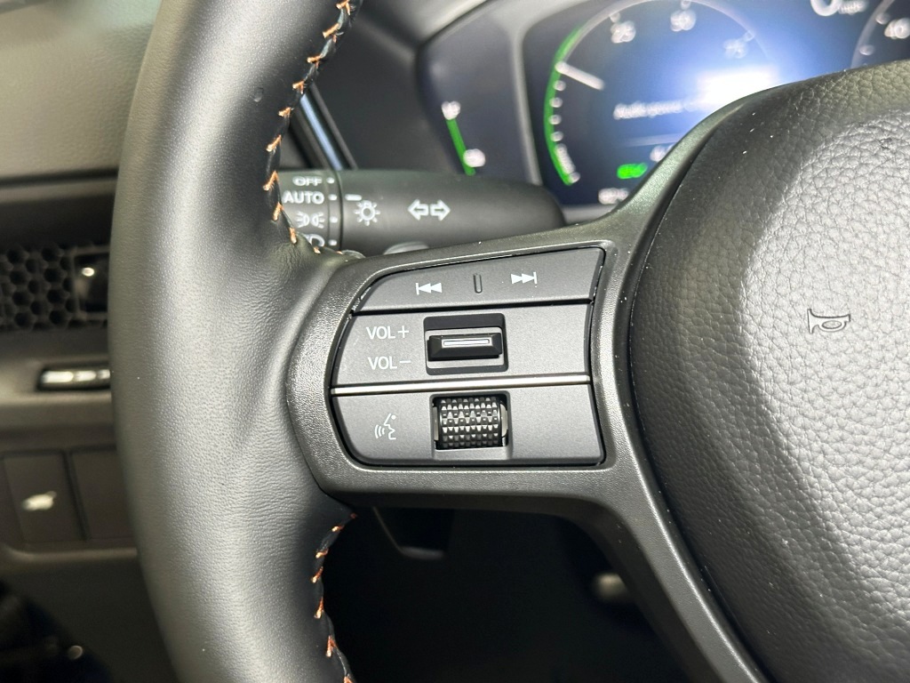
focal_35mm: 48
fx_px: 1262
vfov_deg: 30.3
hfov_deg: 39.7
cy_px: 342
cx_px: 455
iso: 400
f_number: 1.78
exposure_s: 1/40
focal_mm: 6.86
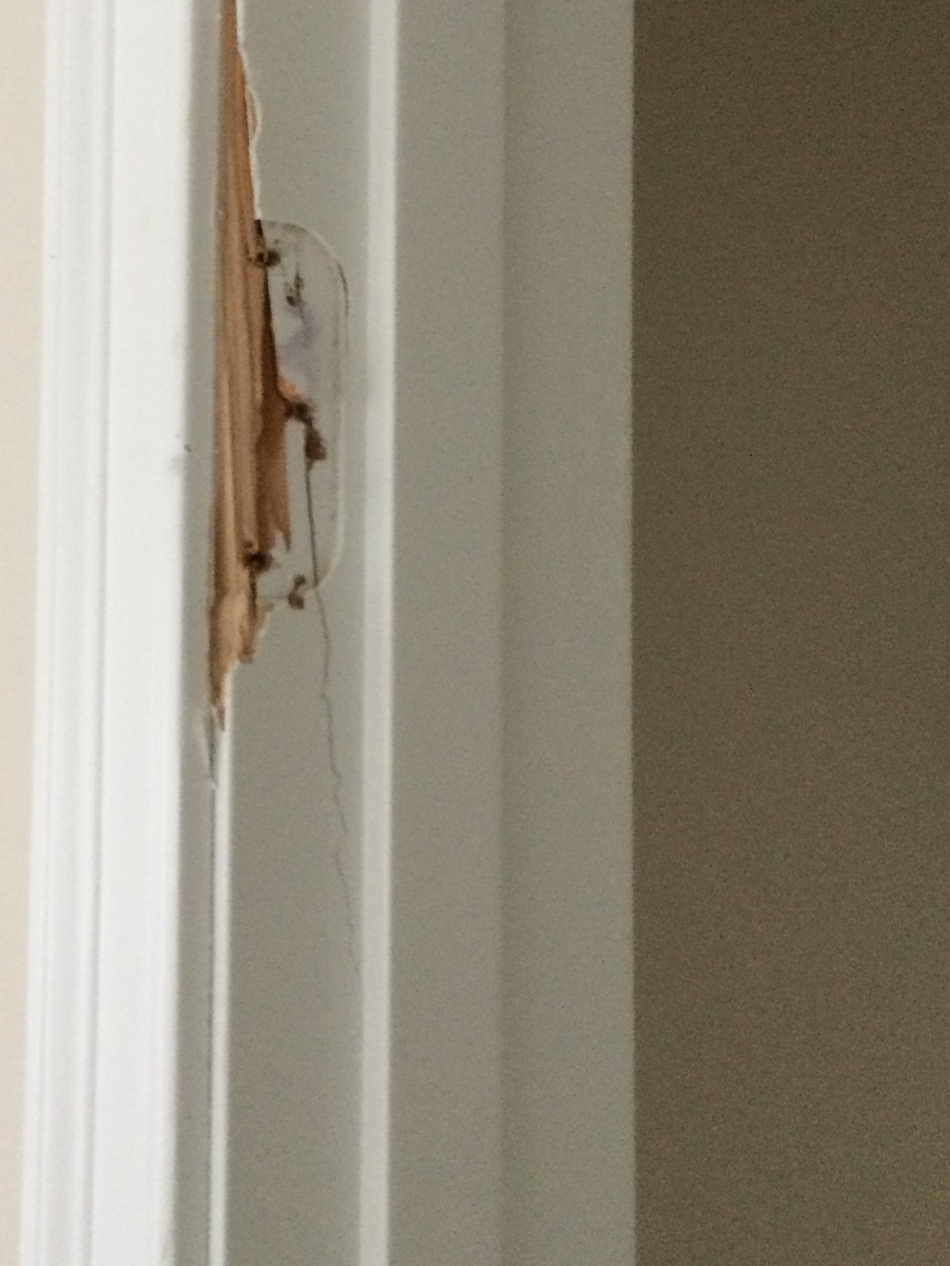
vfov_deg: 40.3
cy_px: 515
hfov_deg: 30.6
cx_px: 306
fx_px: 1720
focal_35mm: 47
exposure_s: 1/30
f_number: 2.2
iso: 320
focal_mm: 4.15
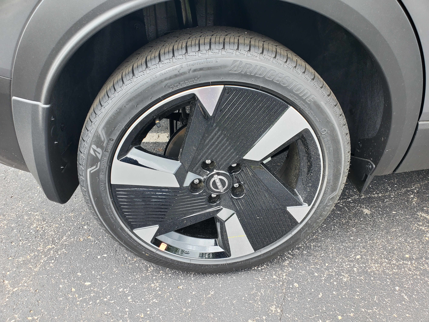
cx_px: 214
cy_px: 161
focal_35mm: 26
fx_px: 322
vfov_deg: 53.1
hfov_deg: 67.3
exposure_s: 1/120
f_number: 2.4
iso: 64
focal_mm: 4.3
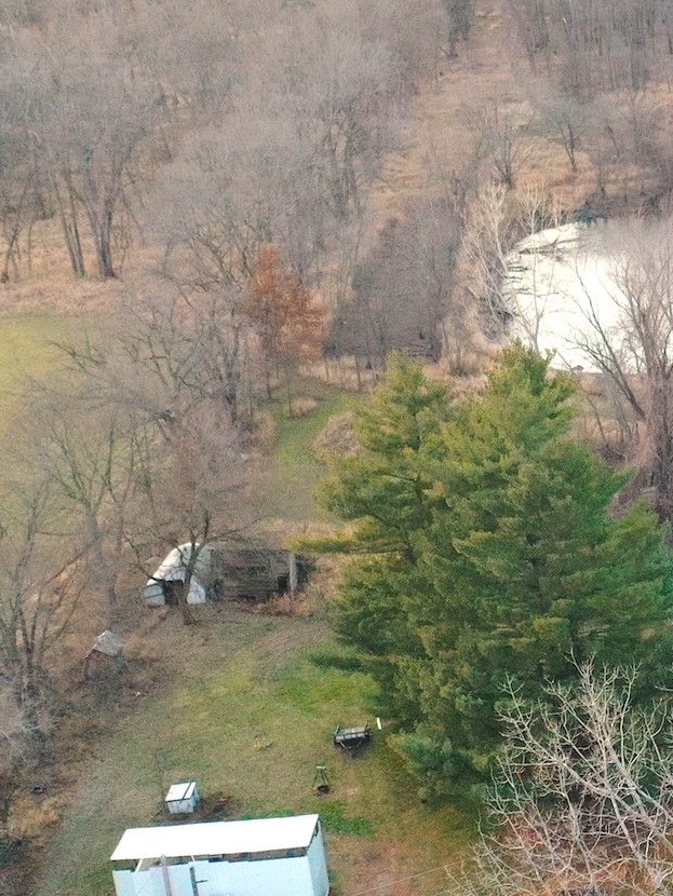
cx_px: 978
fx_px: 2150
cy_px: 436
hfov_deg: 16.4
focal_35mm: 83
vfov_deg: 23.6
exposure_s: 1/15
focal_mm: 10.26
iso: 640
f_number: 2.8
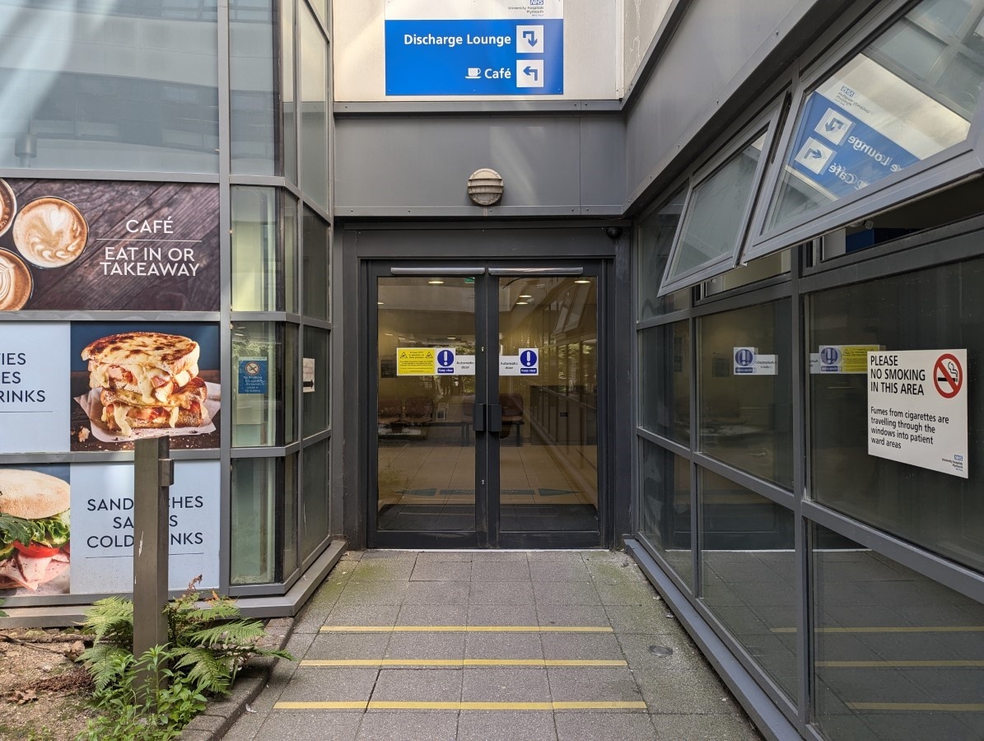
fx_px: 683
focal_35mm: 24
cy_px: 370
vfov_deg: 56.9
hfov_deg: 71.5
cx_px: 492
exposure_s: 1/163
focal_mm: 6.81
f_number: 1.85
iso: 39
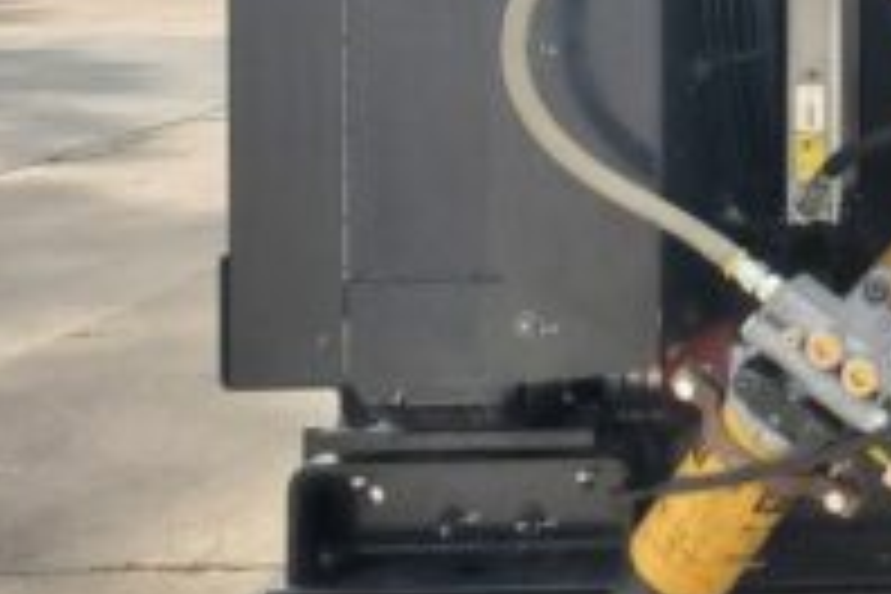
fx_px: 2029
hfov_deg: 21.3
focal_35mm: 82
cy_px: -234
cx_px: 1296
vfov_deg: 15.6
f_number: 2.4
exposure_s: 1/970
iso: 50
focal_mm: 4.3
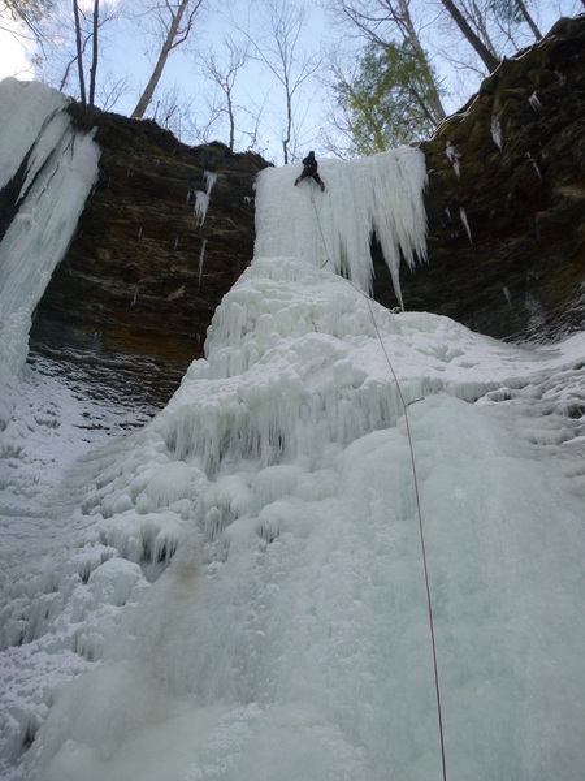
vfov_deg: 69.4
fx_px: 563
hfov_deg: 54.9
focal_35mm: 25
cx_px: 292
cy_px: 390
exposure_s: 1/160
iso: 100
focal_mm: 4.5
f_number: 3.9
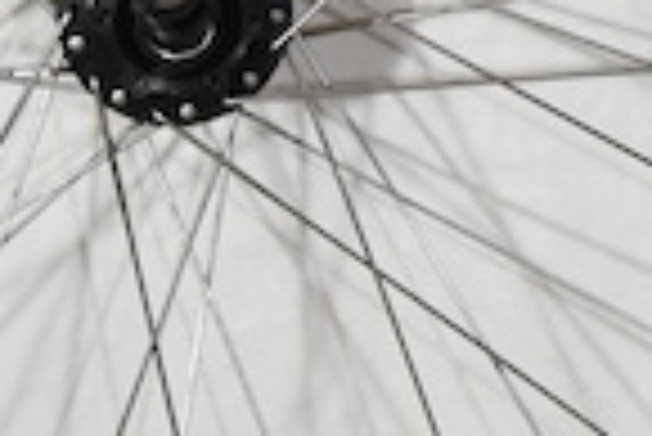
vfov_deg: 4.4
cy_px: -90
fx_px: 5711
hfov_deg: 6.5
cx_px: 908
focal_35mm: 315
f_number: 4.8
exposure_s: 1/40
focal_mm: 38
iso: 2000
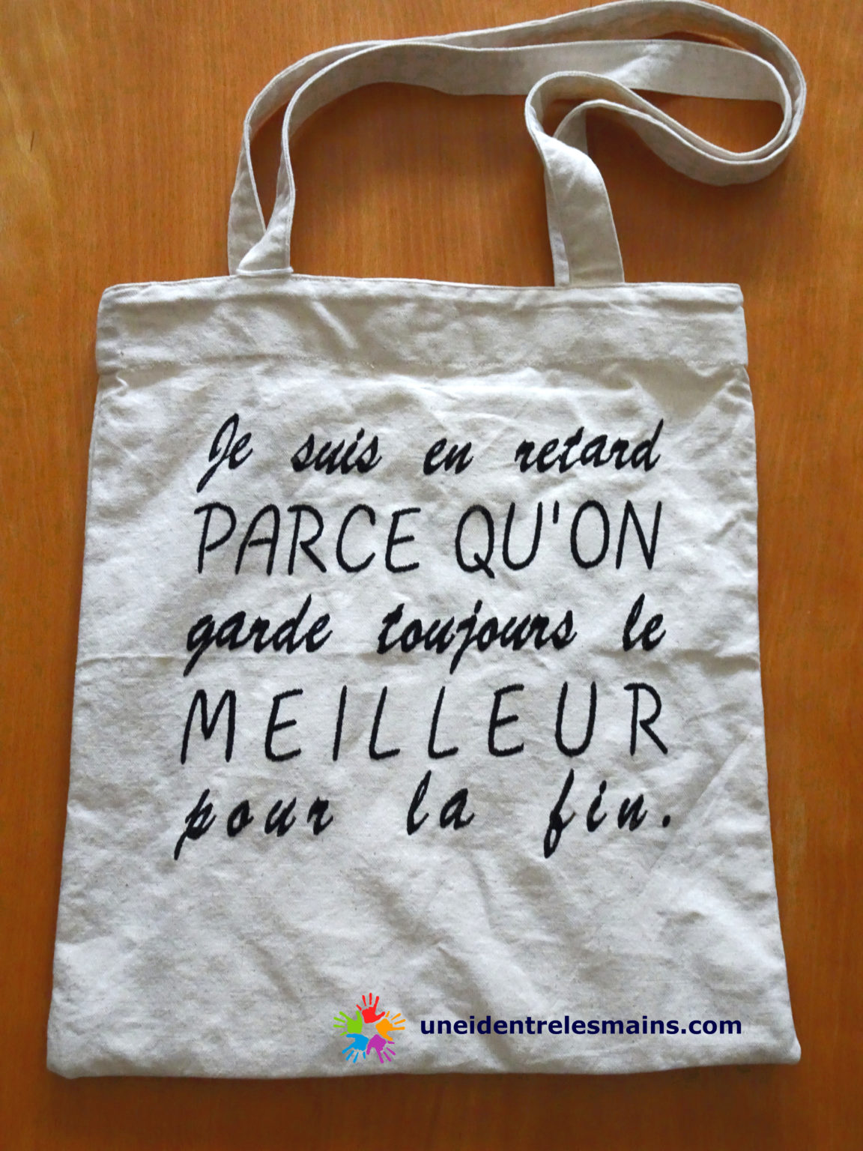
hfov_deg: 37.7
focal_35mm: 38
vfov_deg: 49.0
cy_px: 576
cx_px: 432
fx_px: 1263
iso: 500
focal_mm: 6.56
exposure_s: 1/40
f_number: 4
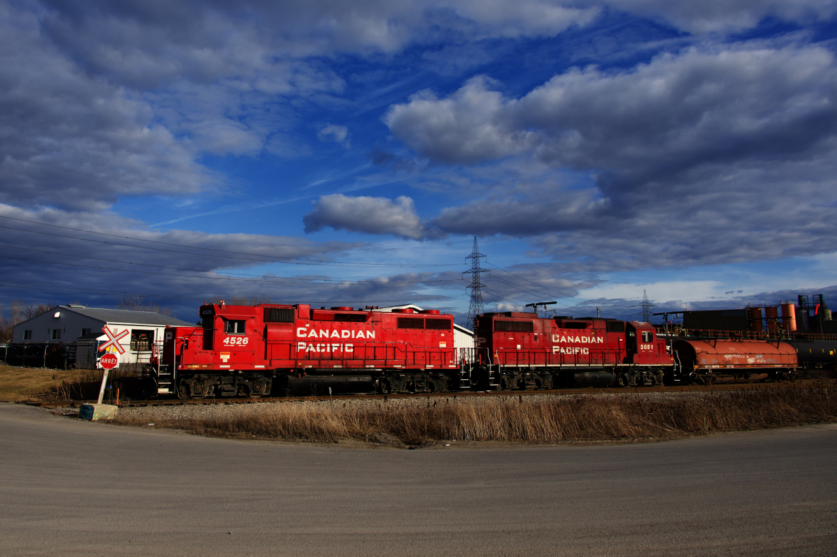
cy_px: 278
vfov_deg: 53.1
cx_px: 418
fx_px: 558
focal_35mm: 24
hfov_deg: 73.8
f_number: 8
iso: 250
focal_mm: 24
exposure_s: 1/640
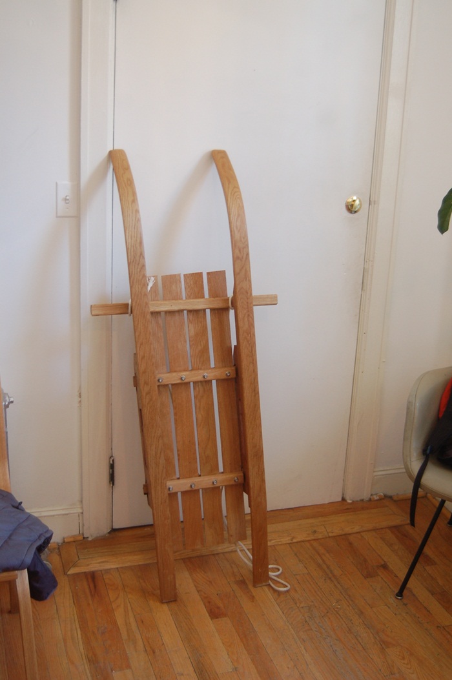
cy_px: 340
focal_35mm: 42
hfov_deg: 31.8
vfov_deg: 46.4
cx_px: 226
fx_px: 793
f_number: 3.5
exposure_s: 1/30
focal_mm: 28
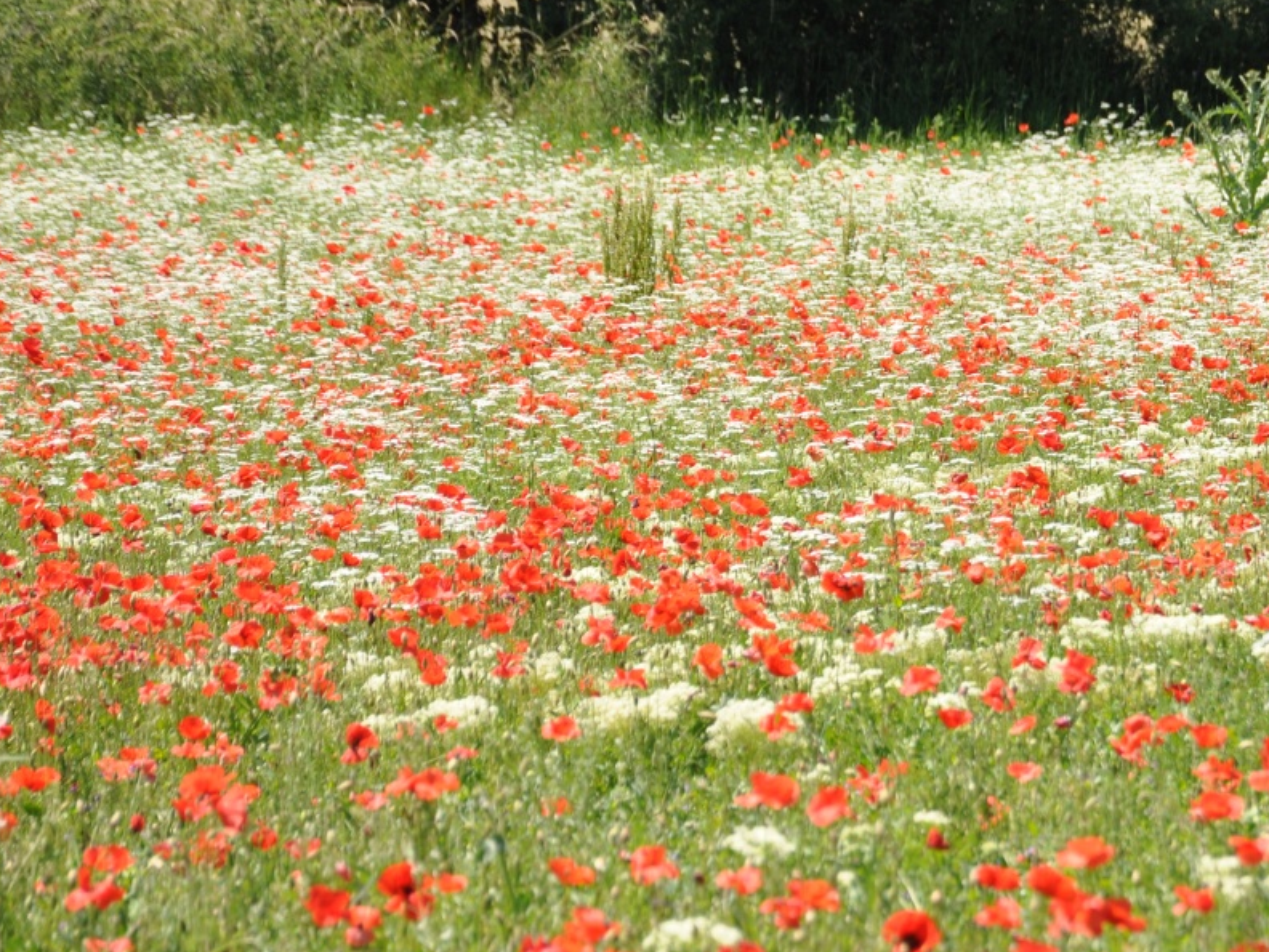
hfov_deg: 7.6
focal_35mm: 259
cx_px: 1021
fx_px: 9488
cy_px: 434
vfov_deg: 5.7
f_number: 6.3
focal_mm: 105
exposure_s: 1/640
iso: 320
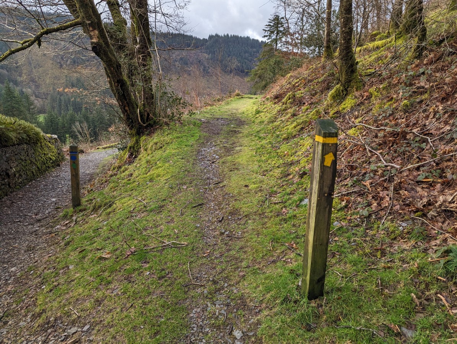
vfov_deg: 56.9
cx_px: 228
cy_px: 172
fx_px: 317
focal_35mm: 24
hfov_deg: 71.5
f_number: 1.85
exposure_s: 1/343
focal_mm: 6.81
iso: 47
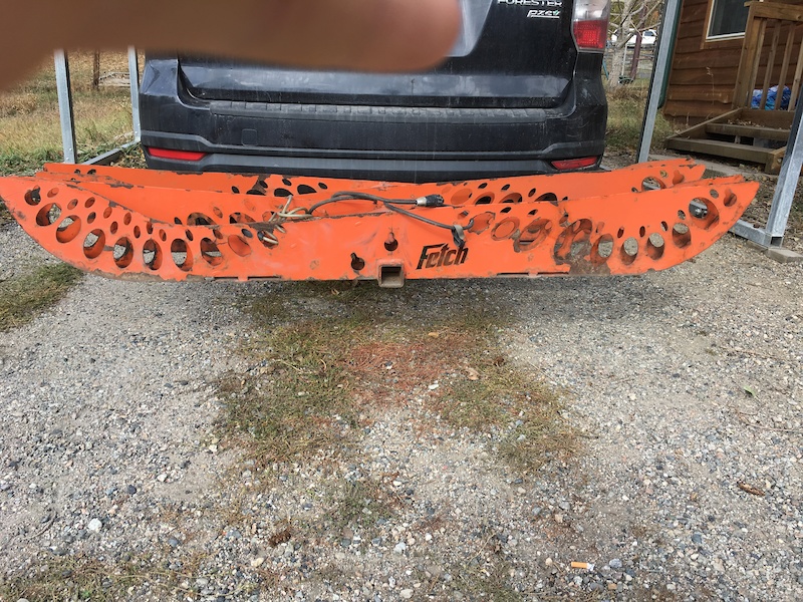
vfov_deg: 48.2
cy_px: 301
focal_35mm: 29
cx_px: 402
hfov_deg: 61.7
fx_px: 673
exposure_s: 1/351
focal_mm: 4.15
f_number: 2.2
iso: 25
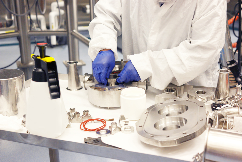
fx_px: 309
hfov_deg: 42.7
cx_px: 121
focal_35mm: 46
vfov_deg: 29.2
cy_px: 81
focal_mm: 30
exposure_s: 1/80
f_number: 2.8
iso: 200
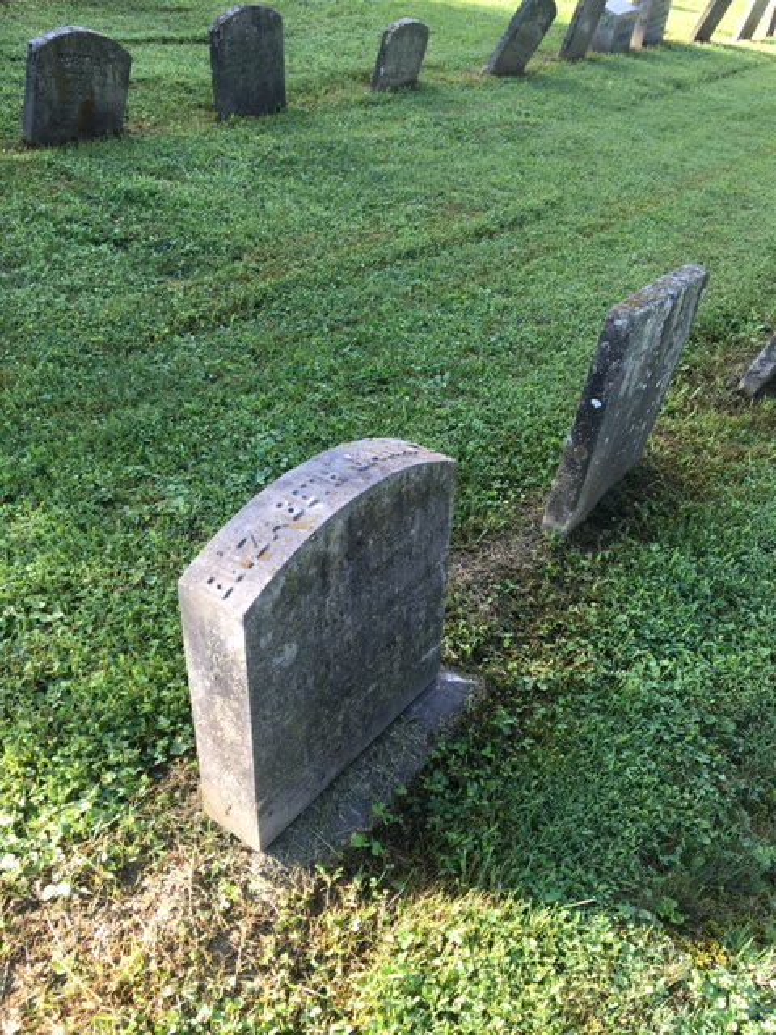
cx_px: 388
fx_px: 867
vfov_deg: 61.7
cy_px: 518
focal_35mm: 29
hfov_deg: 48.2
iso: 25
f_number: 2.2
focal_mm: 4.15
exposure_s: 1/124
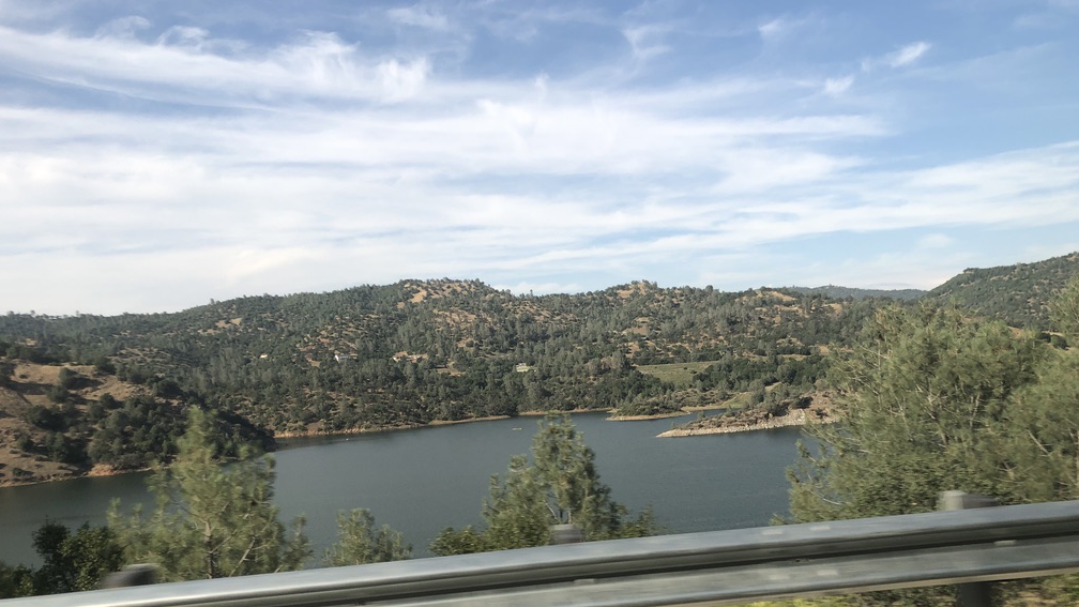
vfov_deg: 37.5
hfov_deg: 62.6
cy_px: 385
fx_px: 887
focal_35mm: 31
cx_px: 545
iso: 20
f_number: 1.8
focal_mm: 4
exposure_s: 1/289
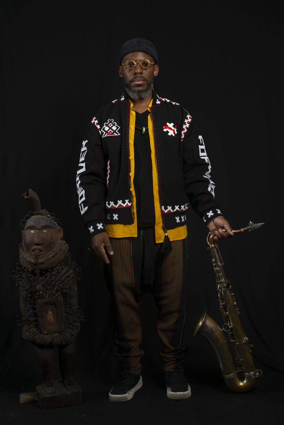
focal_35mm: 50
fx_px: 591
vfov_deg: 39.6
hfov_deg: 27.0
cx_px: 142
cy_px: 212
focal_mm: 50
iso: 400
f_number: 11
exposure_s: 1/125
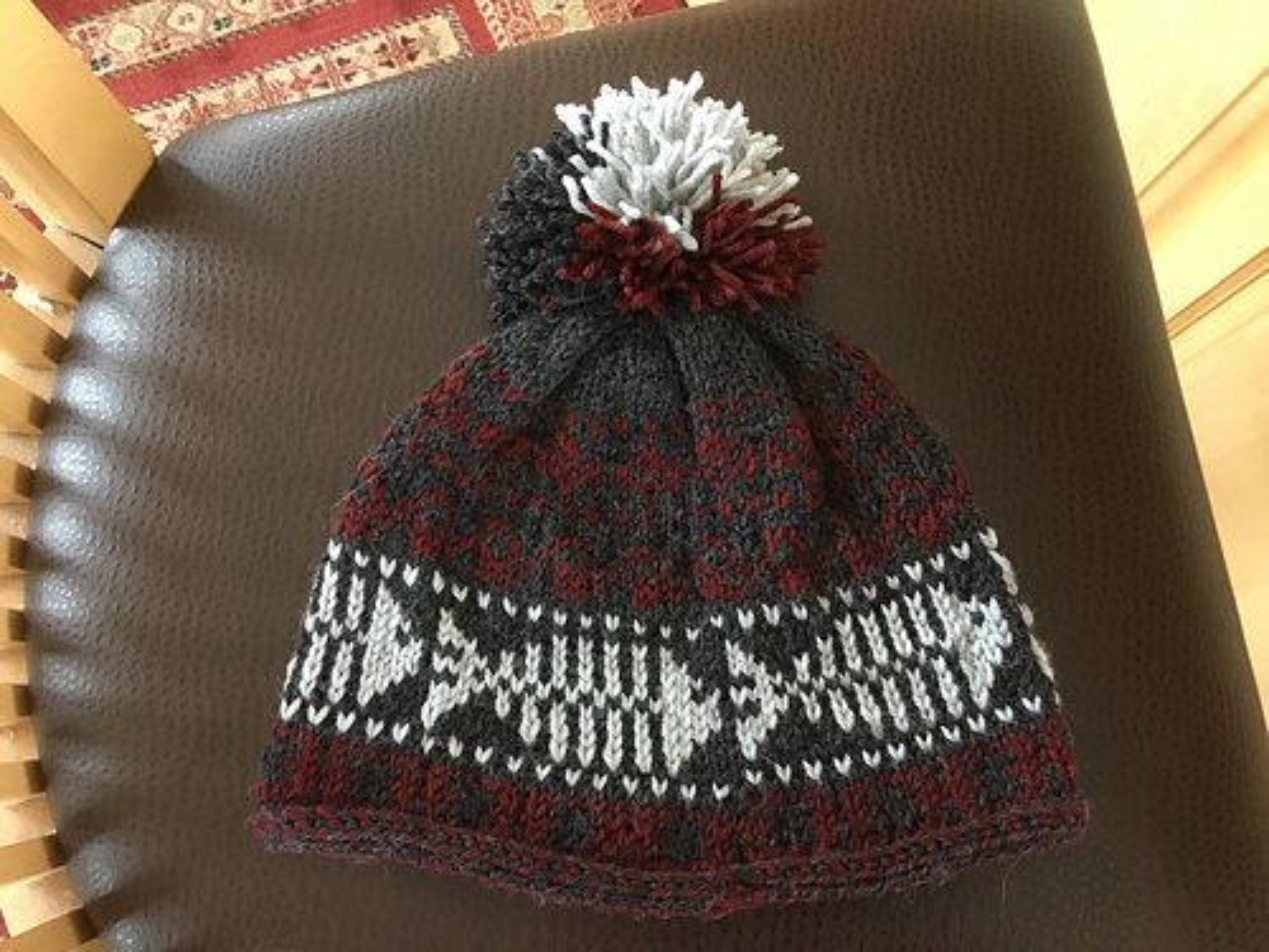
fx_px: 1136
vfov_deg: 45.4
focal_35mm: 31
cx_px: 634
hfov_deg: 58.4
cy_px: 476
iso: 200
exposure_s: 1/20
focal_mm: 3.3
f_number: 2.4
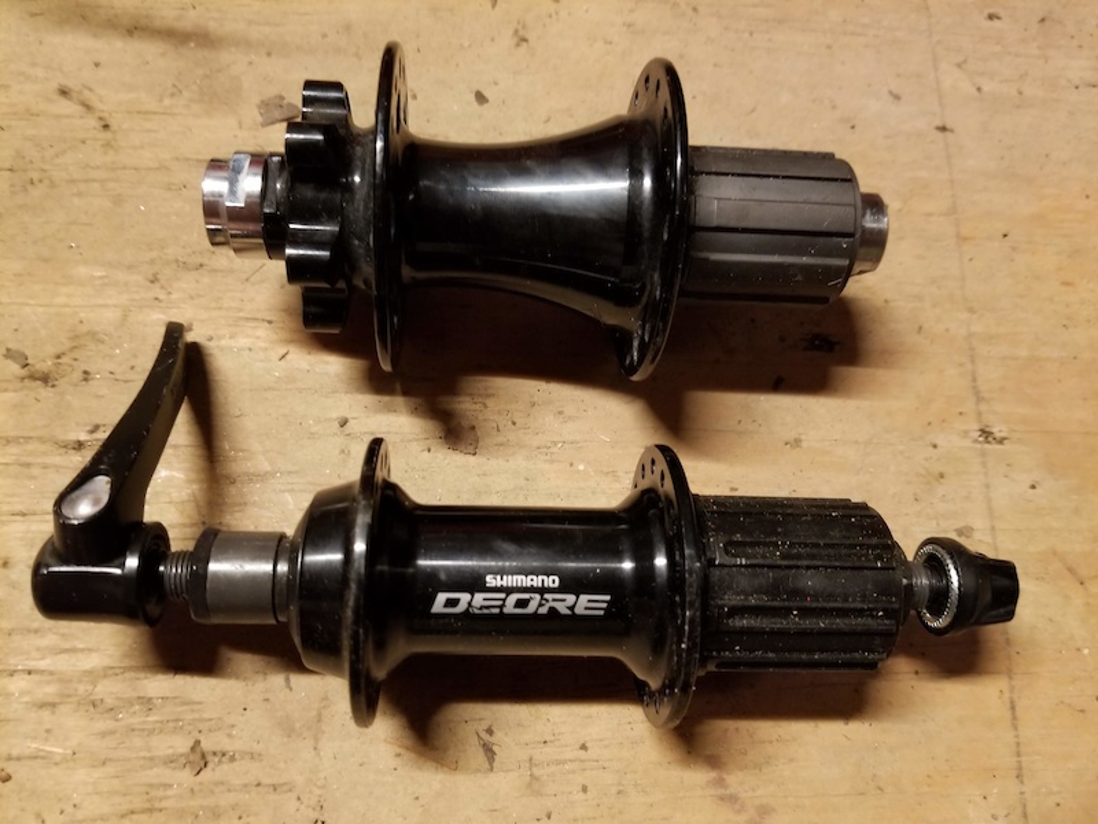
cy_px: 412
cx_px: 549
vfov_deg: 53.1
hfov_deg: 67.3
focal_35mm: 26
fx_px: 825
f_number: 1.7
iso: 250
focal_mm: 4.25
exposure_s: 1/10
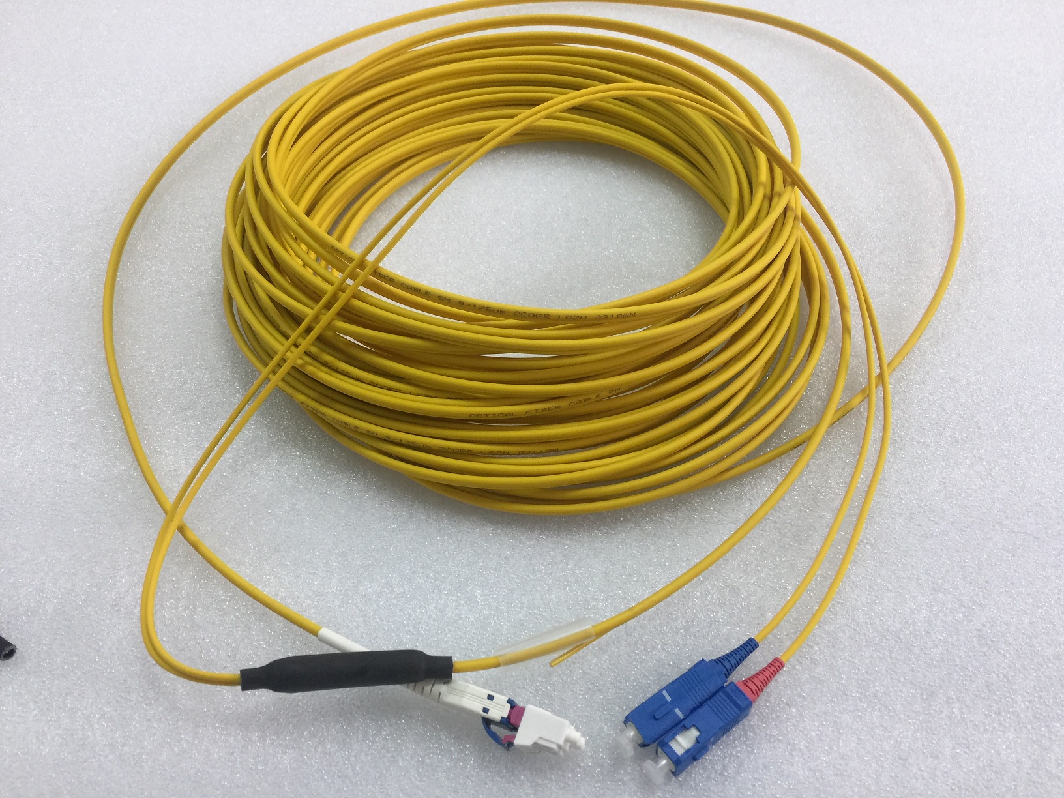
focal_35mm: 29
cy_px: 399
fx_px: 891
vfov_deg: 48.2
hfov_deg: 61.7
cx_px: 532
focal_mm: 4.15
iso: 50
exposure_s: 1/33
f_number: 2.2
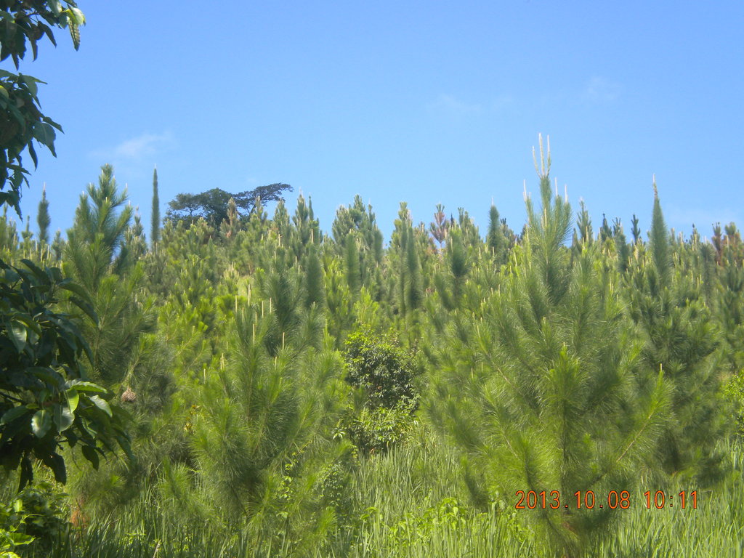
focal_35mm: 68
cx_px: 372
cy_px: 279
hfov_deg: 28.6
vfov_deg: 21.6
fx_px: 1462
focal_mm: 12.3
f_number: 6.5
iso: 100
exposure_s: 1/173
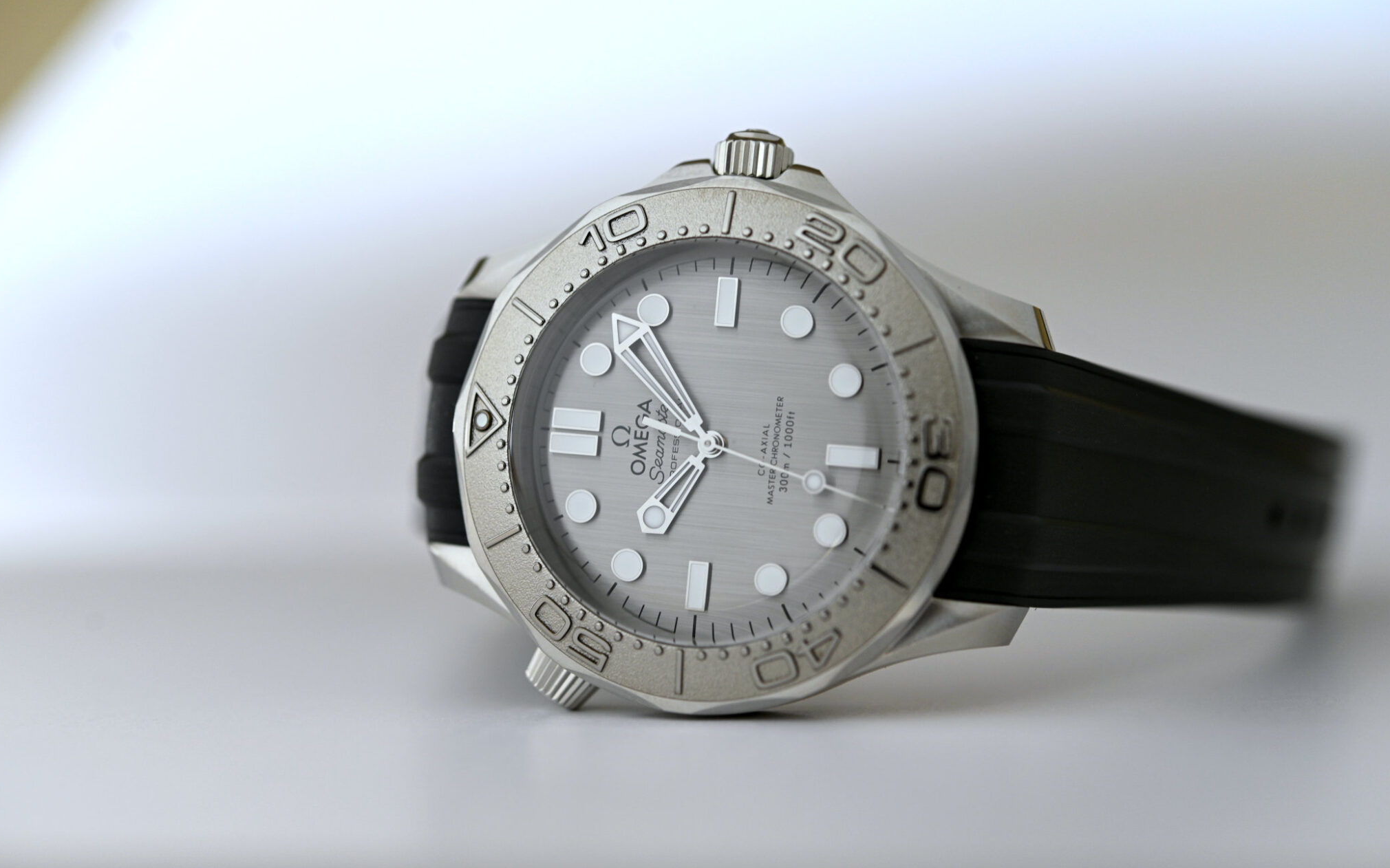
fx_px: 2348
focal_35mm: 62
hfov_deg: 33.0
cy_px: 469
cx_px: 698
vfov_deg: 20.9
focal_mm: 60
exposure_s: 1/25
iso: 400
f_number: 5.6
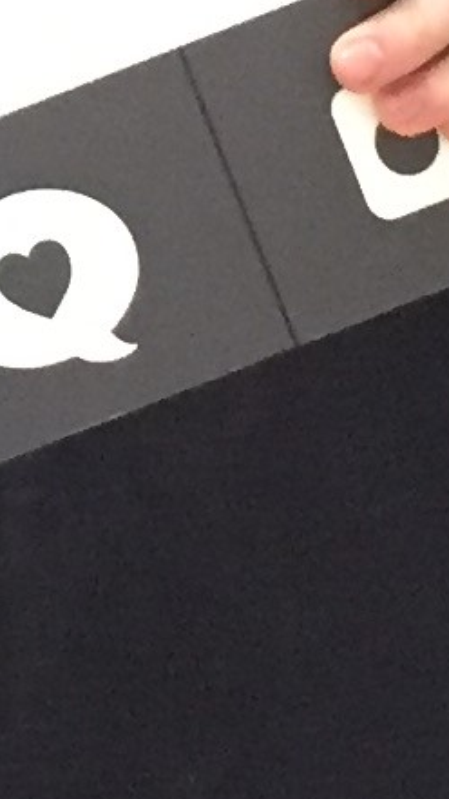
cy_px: -815
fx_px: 3514
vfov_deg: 11.6
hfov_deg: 6.6
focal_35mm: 166
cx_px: -906
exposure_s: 1/17
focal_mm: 4.15
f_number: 2.2
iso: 320
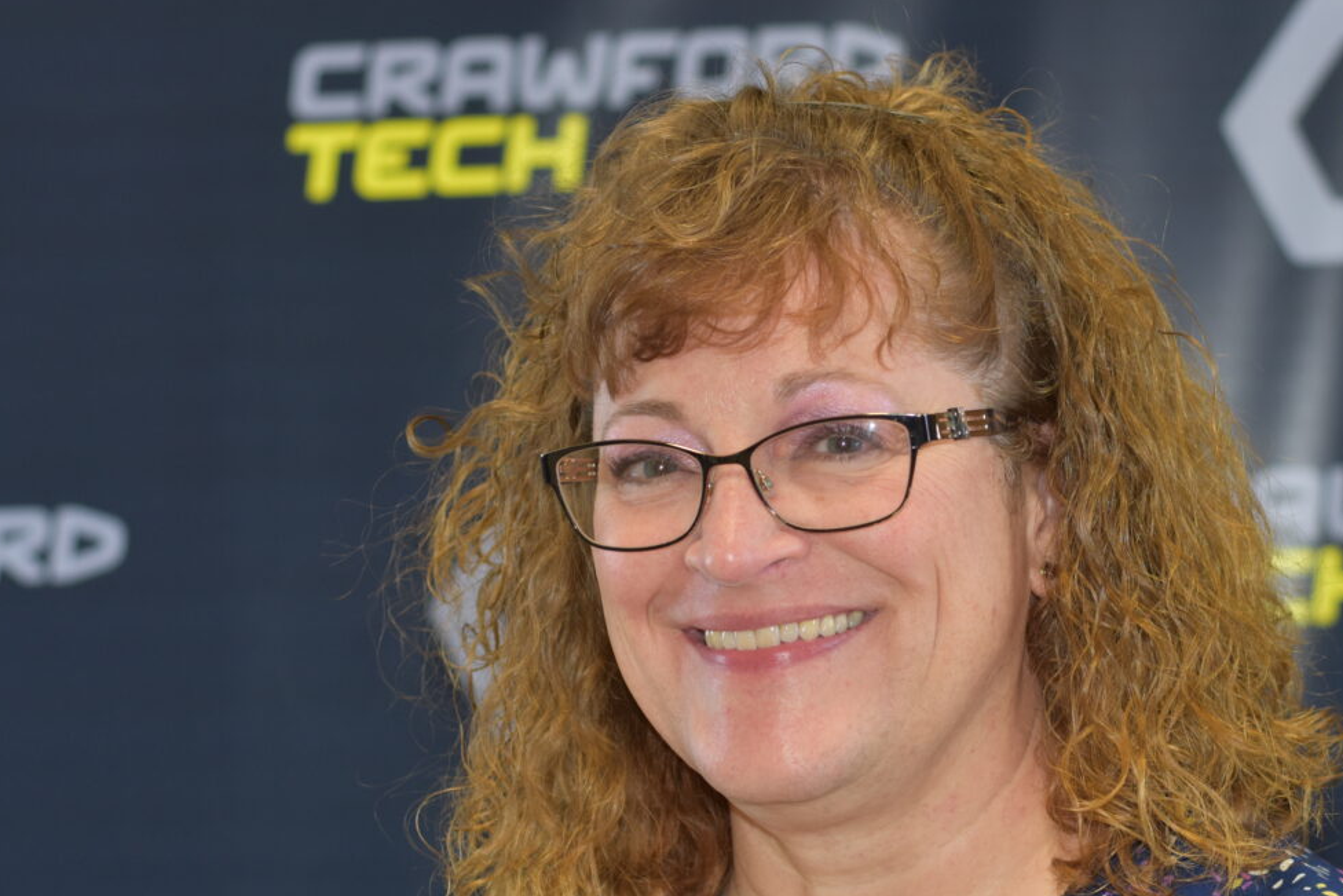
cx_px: 846
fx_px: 4402
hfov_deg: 17.3
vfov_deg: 11.6
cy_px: 545
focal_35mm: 118
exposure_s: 1/60
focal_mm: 50
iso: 400
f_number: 2.8
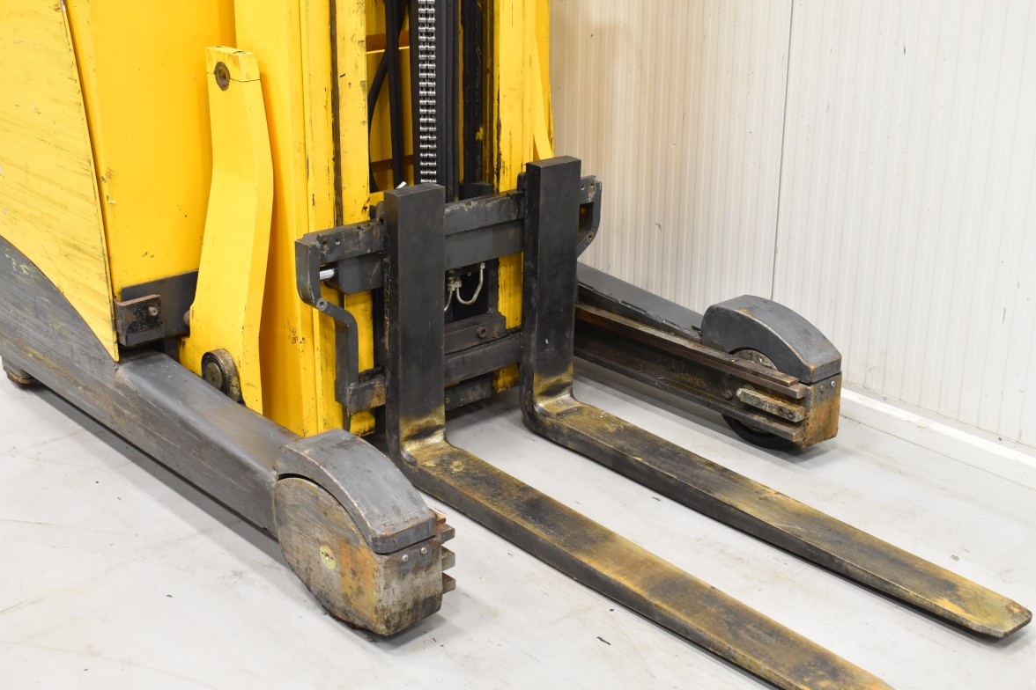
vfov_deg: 27.5
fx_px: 1410
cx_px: 514
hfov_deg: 40.3
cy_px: 345
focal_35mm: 49
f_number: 6.3
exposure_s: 1/20
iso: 1600
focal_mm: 32
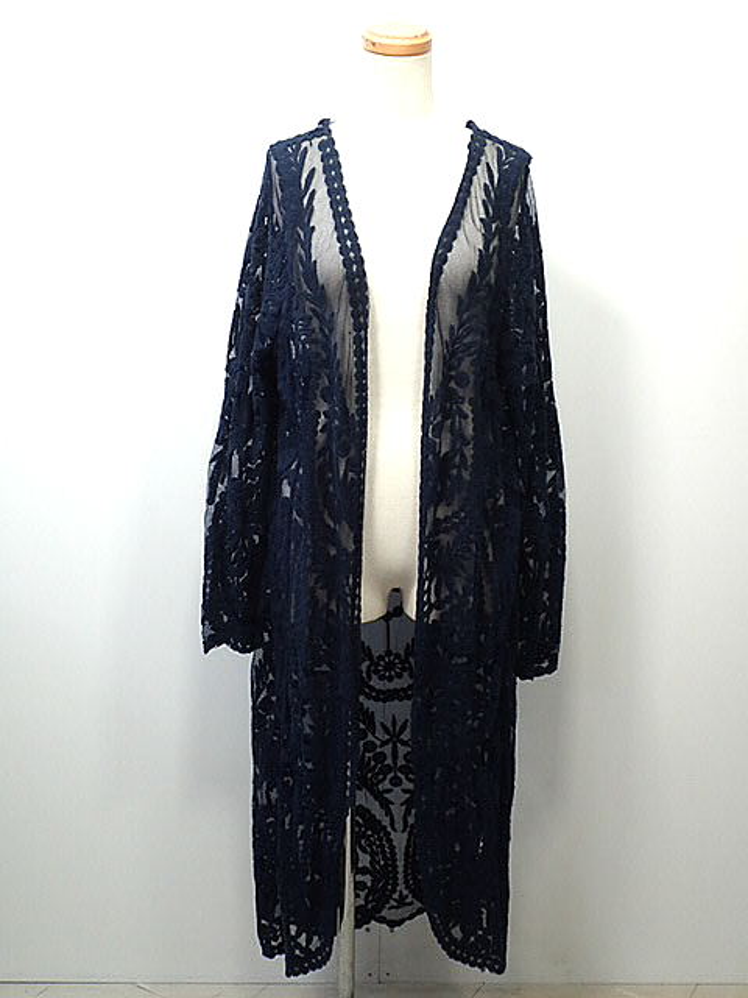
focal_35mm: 43
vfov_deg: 43.9
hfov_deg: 33.6
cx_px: 374
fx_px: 1239
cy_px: 499
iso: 200
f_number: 2.9
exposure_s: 1/80
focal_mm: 7.86
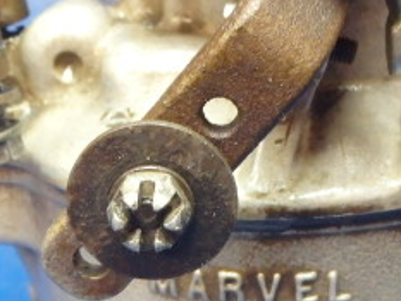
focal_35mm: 77
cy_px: 203
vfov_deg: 19.1
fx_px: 892
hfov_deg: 25.3
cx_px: 210
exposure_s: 1/25
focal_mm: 5
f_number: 3.9
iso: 800
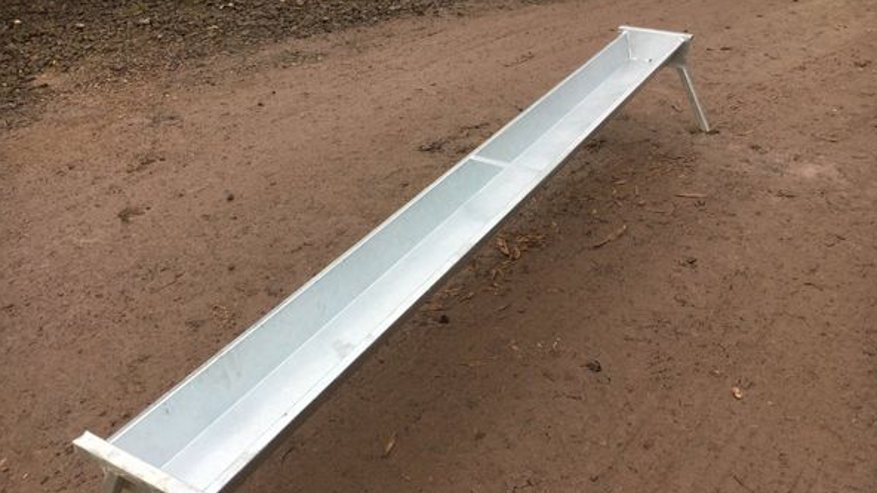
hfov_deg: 61.0
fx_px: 744
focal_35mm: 32
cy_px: 320
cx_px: 440
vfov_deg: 36.4
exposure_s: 1/122
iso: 25
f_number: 2.2
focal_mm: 4.15
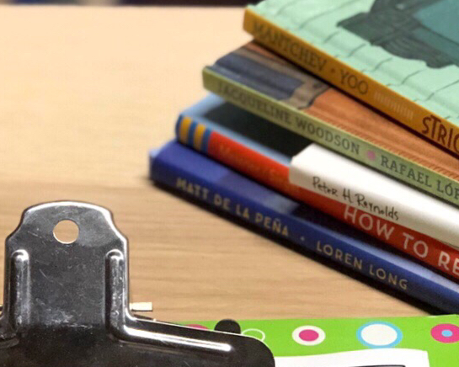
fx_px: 2296
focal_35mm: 169
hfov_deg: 11.4
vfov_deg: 9.1
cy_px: 209
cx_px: 68
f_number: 2.8
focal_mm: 6.6
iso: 64
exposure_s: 1/30
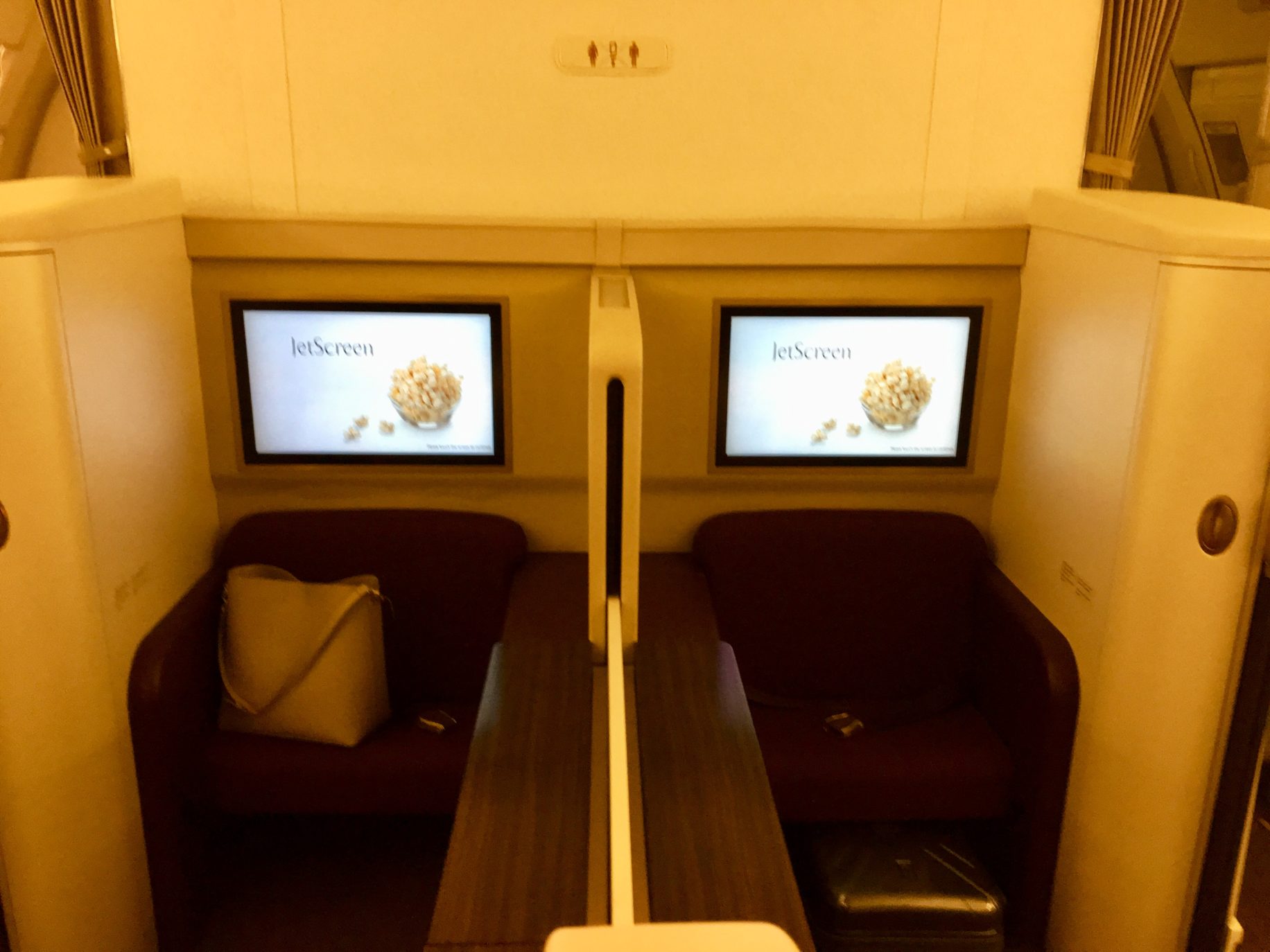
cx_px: 635
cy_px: 476
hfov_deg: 61.7
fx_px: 1064
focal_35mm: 29
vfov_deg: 48.2
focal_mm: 4.15
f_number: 2.2
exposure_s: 1/25
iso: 200
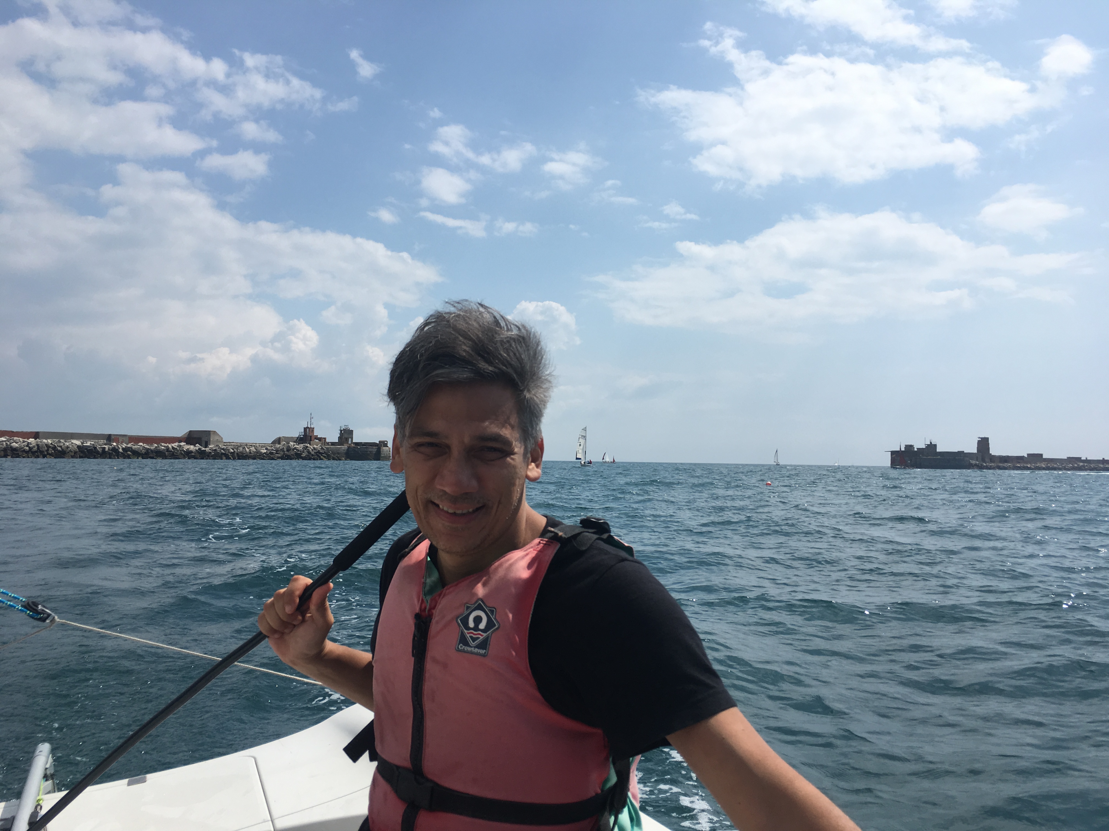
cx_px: 554
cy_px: 416
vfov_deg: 48.2
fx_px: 929
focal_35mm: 29
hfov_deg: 61.7
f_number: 2.2
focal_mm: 4.15
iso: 25
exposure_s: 1/2849
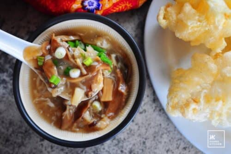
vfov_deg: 28.9
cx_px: 116
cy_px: 77
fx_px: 298
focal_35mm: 46
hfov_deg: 42.3
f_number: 4
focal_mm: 31
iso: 250
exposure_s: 1/60
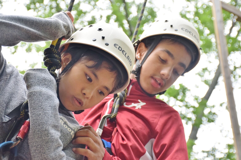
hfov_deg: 24.2
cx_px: 120
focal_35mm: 84
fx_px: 562
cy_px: 80
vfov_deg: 16.3
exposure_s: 1/500
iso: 800
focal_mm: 56
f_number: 4.8
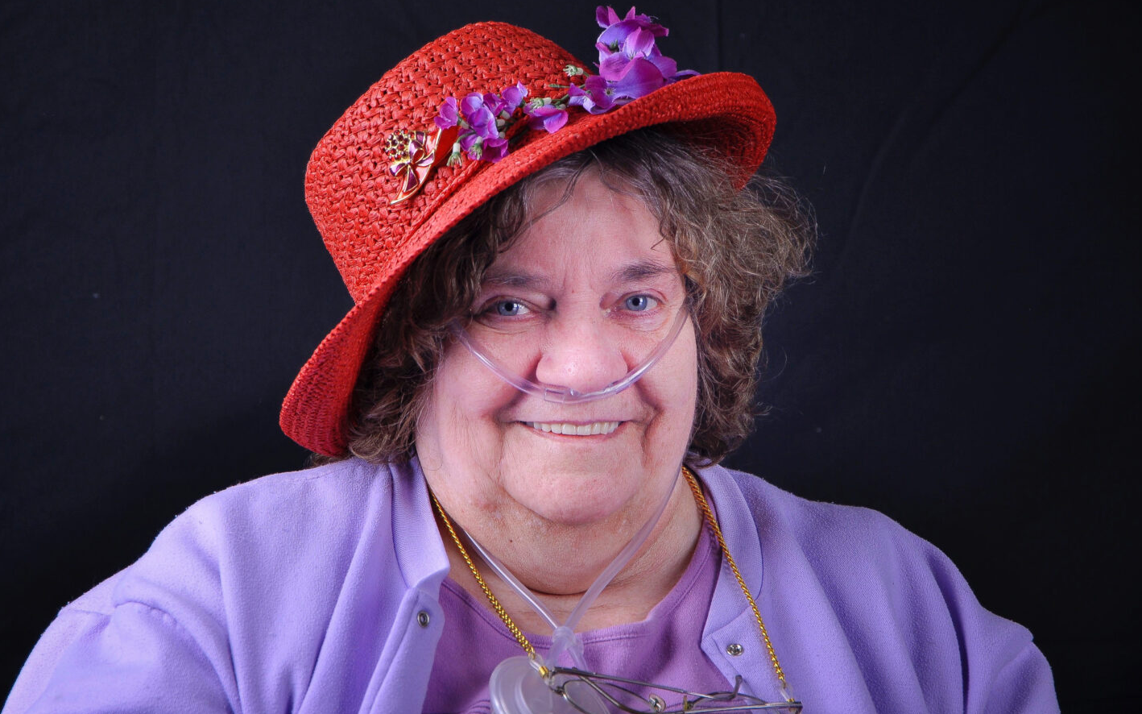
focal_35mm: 141
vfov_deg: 9.3
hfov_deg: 14.9
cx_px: 527
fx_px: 4374
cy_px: 355
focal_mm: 85
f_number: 5.3
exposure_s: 1/125
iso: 200
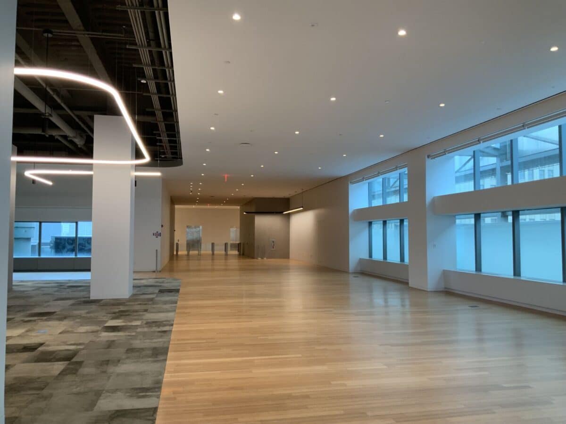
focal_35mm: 29
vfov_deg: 48.2
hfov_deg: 61.7
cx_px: 283
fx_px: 474
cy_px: 212
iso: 64
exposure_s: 1/60
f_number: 1.8
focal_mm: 3
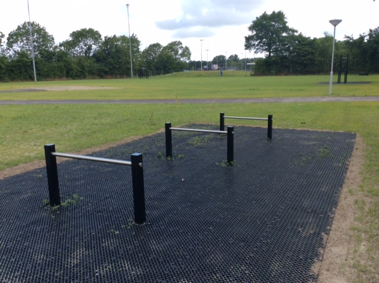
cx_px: 190
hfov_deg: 56.9
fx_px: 350
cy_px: 142
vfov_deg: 44.1
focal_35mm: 32
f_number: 2.4
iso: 32
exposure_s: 1/510
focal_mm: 3.3
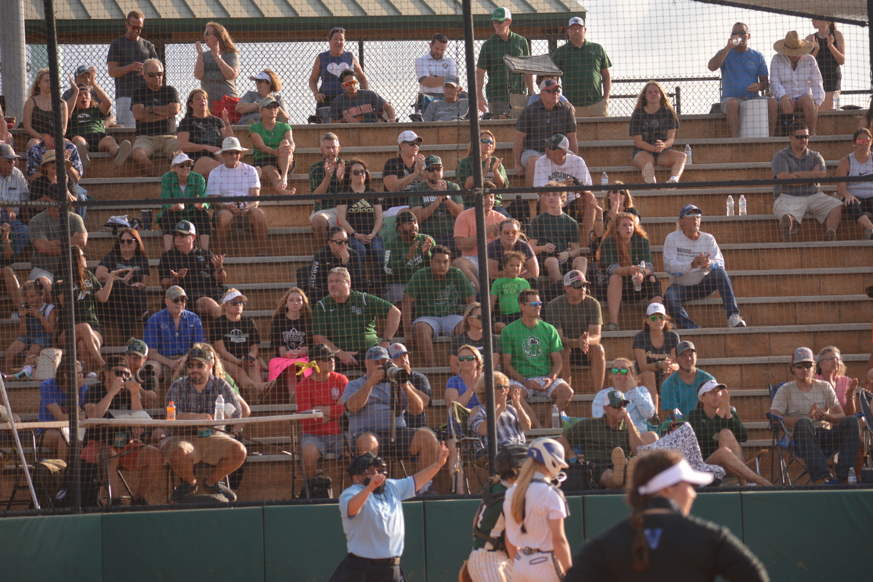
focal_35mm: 218
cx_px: 450
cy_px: 283
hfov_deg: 9.4
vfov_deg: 6.3
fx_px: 5285
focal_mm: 130
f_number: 4.8
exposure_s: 1/1250
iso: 400
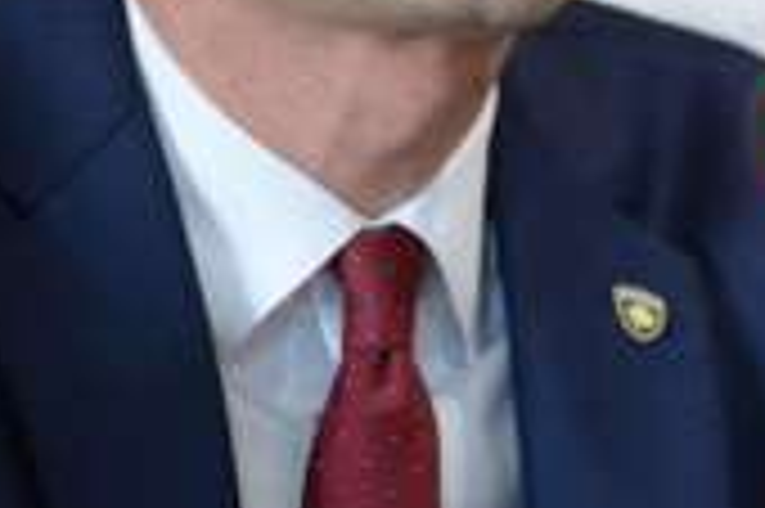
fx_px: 5604
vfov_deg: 5.2
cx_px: 324
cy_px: -115
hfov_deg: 7.8
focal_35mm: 264
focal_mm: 70
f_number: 2.8
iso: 2500
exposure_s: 1/125
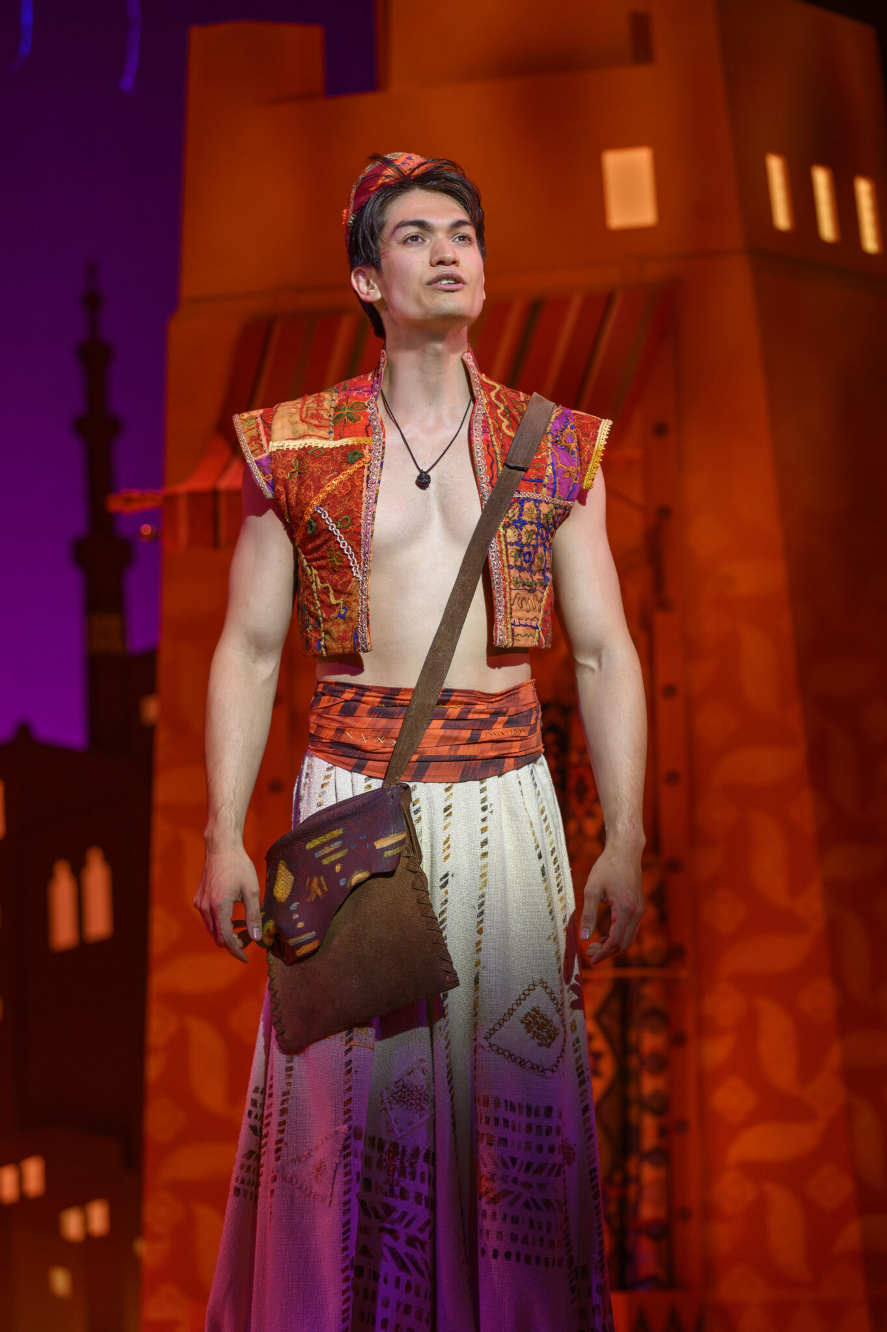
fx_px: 6105
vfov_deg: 12.5
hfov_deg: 8.3
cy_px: 666
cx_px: 444
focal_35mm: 165
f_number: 4.5
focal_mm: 165
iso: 3200
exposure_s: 1/500
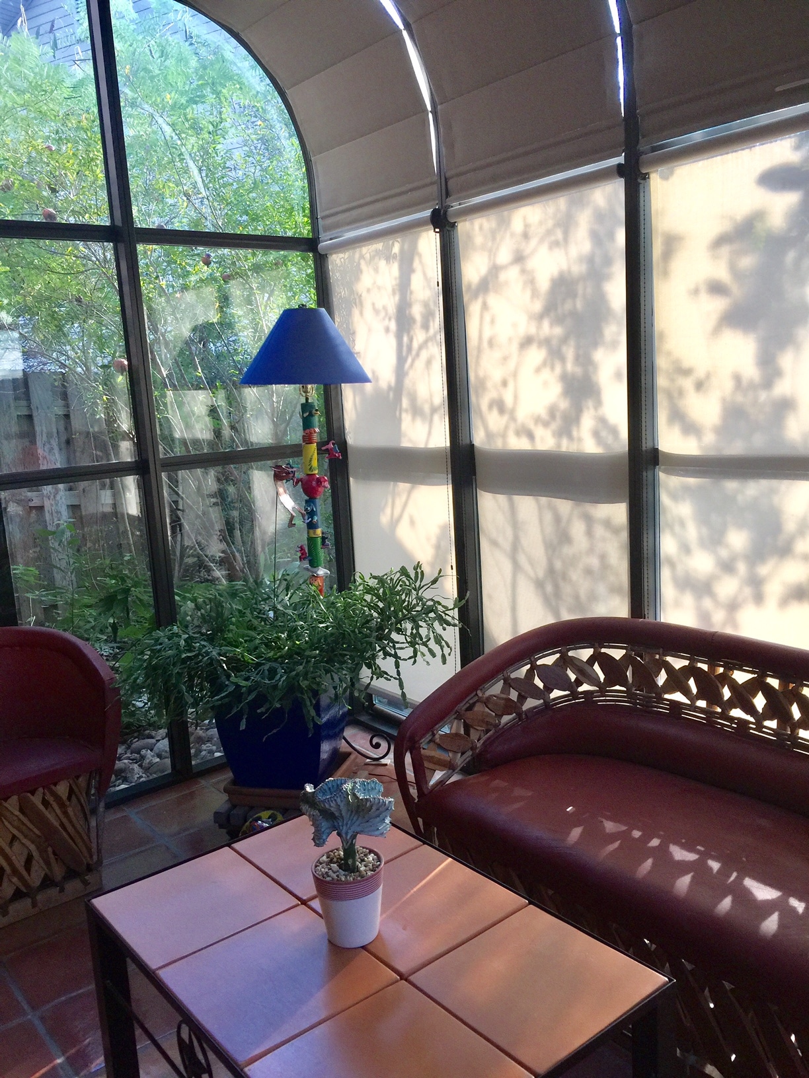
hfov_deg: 48.2
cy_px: 539
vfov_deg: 61.7
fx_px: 904
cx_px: 404
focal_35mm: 29
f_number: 2.2
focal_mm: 4.15
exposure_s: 1/40
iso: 32
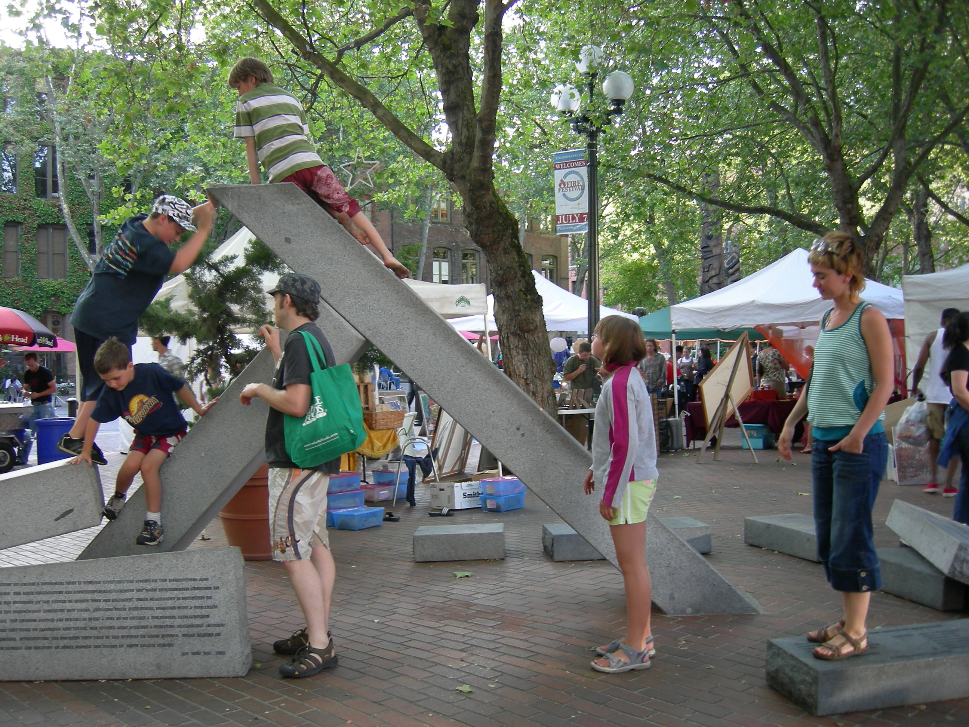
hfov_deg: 51.4
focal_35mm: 36
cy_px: 364
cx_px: 484
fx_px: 1008
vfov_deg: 39.7
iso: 64
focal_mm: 7.5
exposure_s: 1/32.5
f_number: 2.7
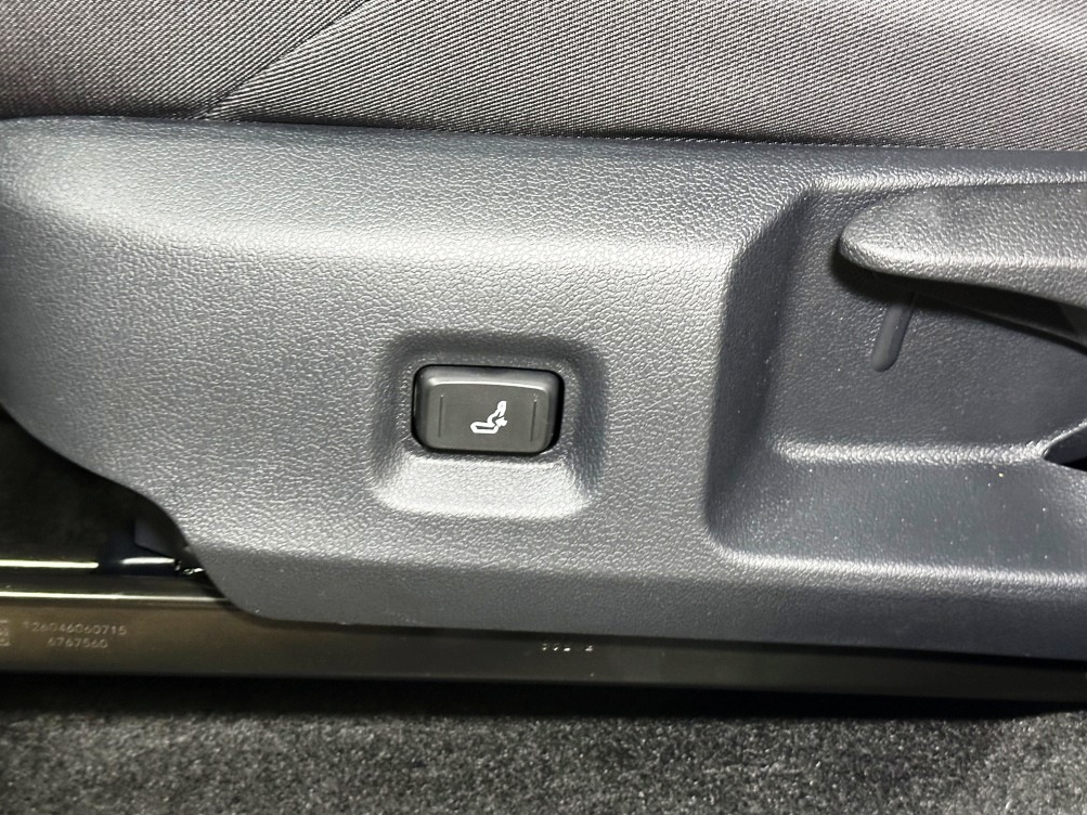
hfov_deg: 38.9
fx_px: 1538
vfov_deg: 29.7
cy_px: 414
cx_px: 536
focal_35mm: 49
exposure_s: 1/30
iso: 500
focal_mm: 6.86
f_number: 1.78
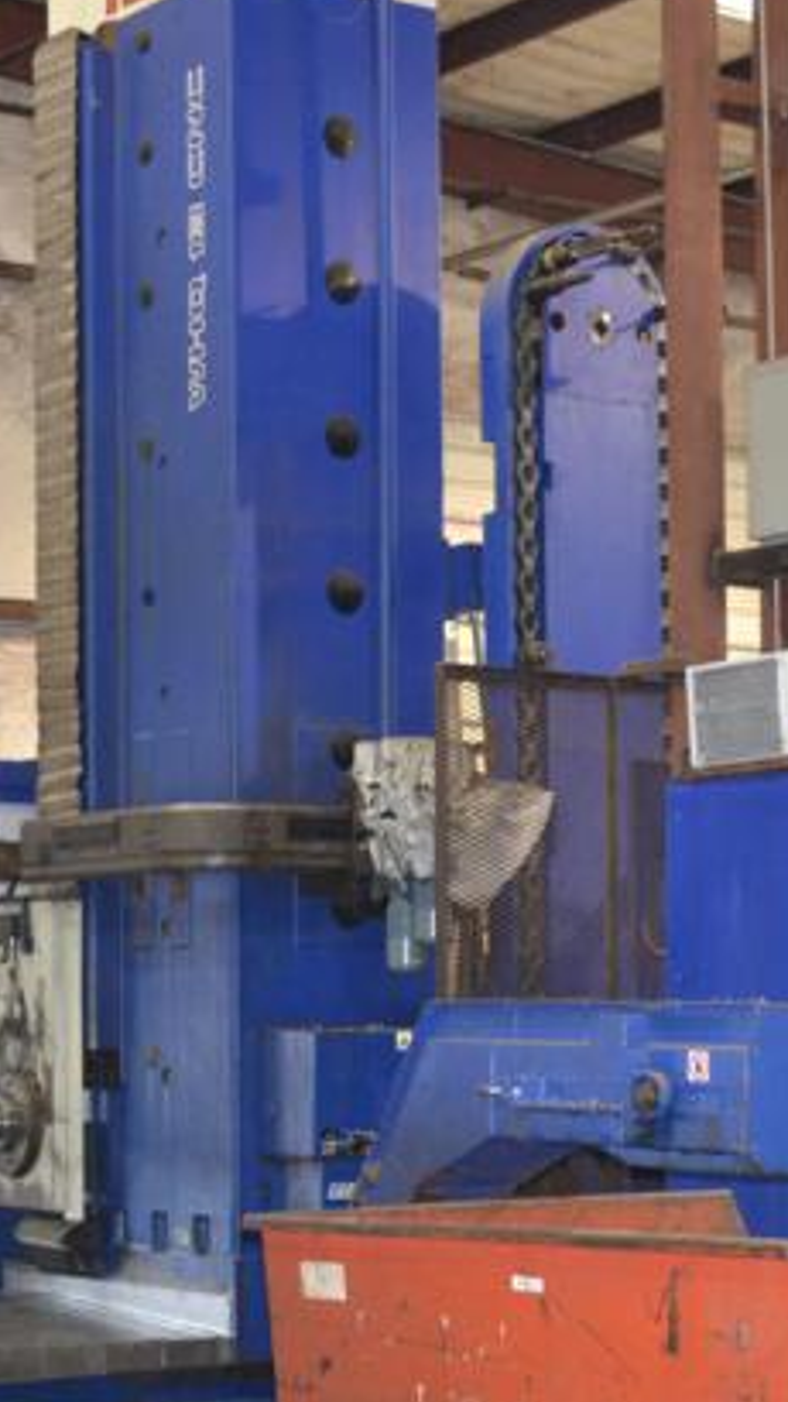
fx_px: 3084
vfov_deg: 25.5
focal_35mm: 83
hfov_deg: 14.5
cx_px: 168
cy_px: 867
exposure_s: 1/60
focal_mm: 24
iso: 1000
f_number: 4
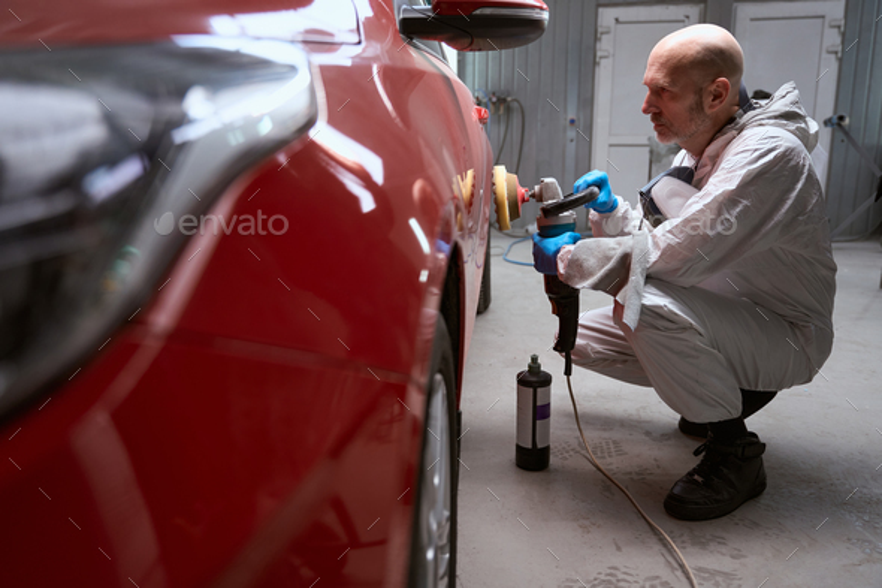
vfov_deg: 44.7
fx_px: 715
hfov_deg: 63.3
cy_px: 294
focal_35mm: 29
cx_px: 441
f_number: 2.8
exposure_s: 1/320
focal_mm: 29.2
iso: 640
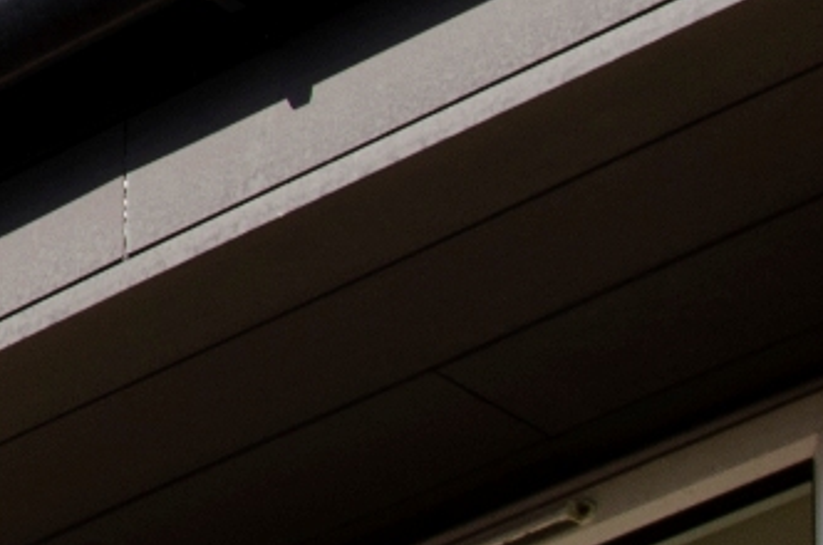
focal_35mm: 305
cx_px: -1986
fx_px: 6959
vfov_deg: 4.5
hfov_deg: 6.1
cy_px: 15
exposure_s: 1/100
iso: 100
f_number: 10
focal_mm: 26
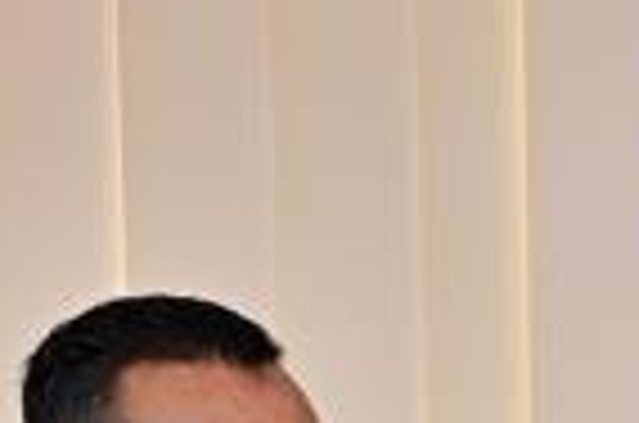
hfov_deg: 4.5
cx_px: 1786
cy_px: 596
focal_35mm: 447
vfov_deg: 3.1
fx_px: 7916
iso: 2000
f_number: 5.6
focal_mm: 62
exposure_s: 1/200
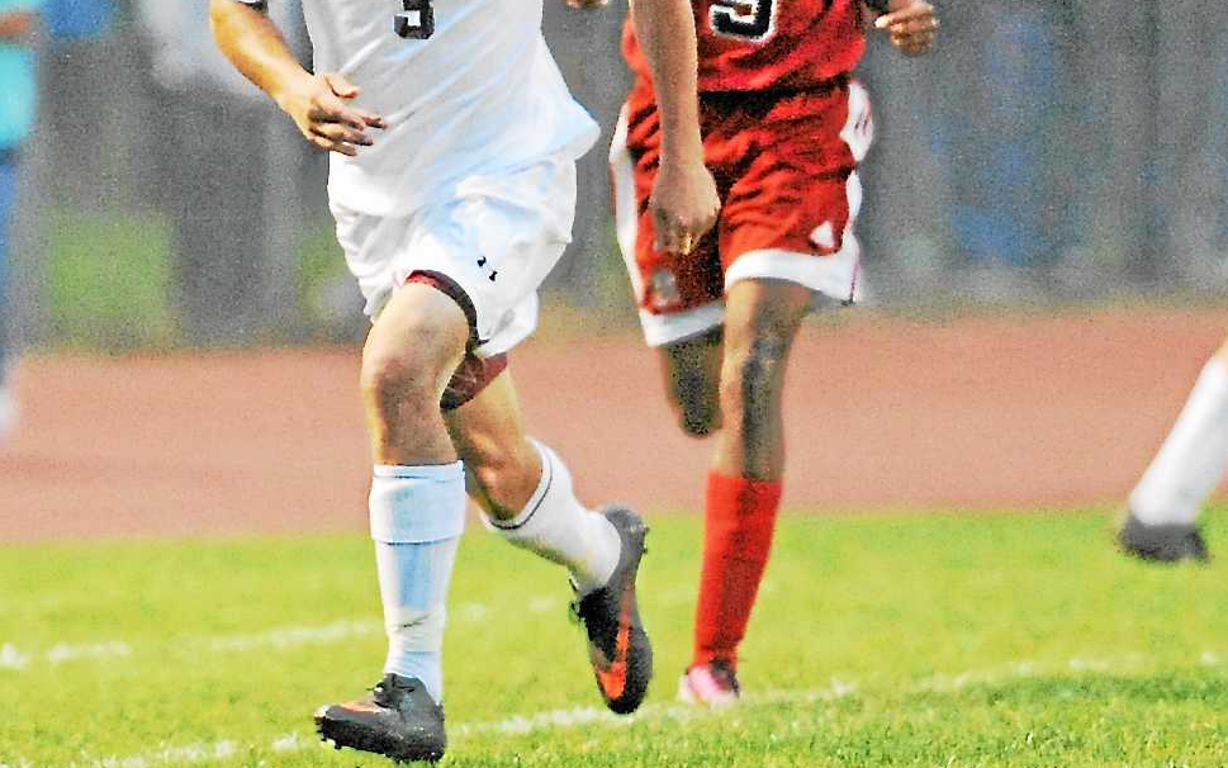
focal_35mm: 646
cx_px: 871
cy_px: 258
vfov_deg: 2.0
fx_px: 21623
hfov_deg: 3.3
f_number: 2.8
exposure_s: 1/1000
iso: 6400
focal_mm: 300
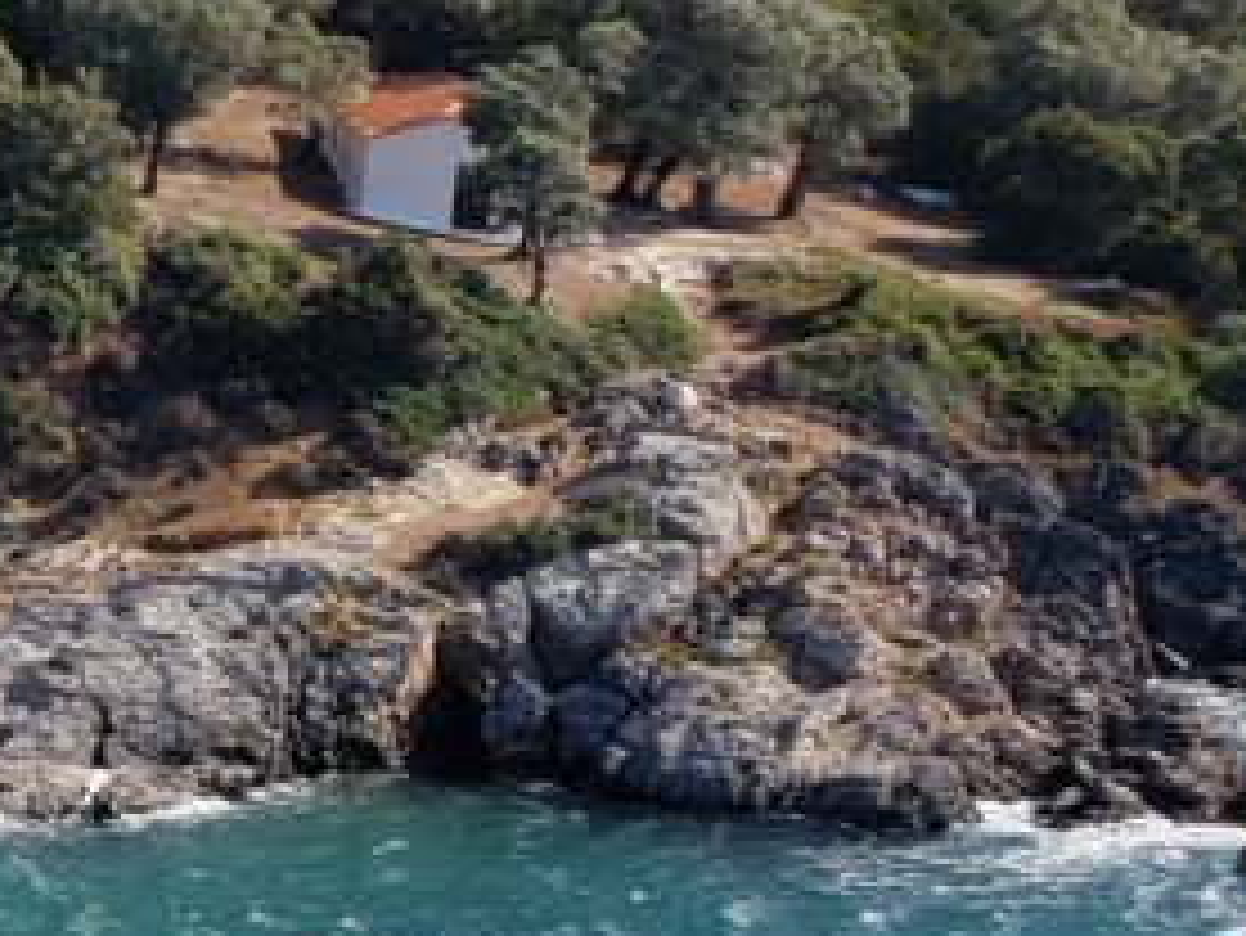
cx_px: -1313
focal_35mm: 110
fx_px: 3961
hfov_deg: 14.5
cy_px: 711
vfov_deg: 13.4
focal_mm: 4.3
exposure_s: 1/1155
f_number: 2.4
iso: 50
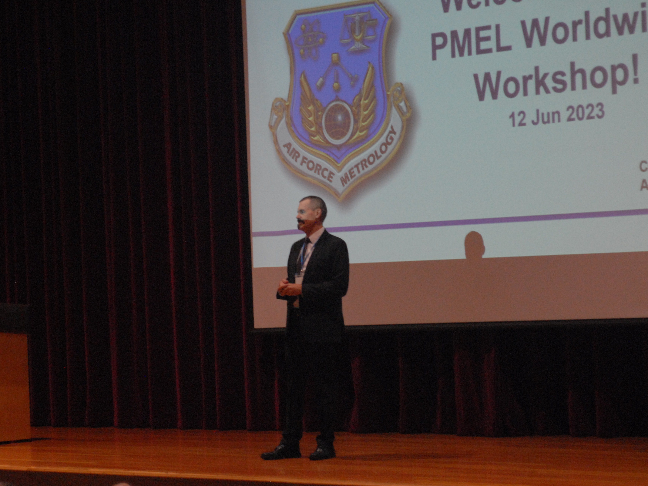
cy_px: 243
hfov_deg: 17.3
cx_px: 313
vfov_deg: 13.0
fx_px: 2134
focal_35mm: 114
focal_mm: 70
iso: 1250
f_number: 3.5
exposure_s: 1/50
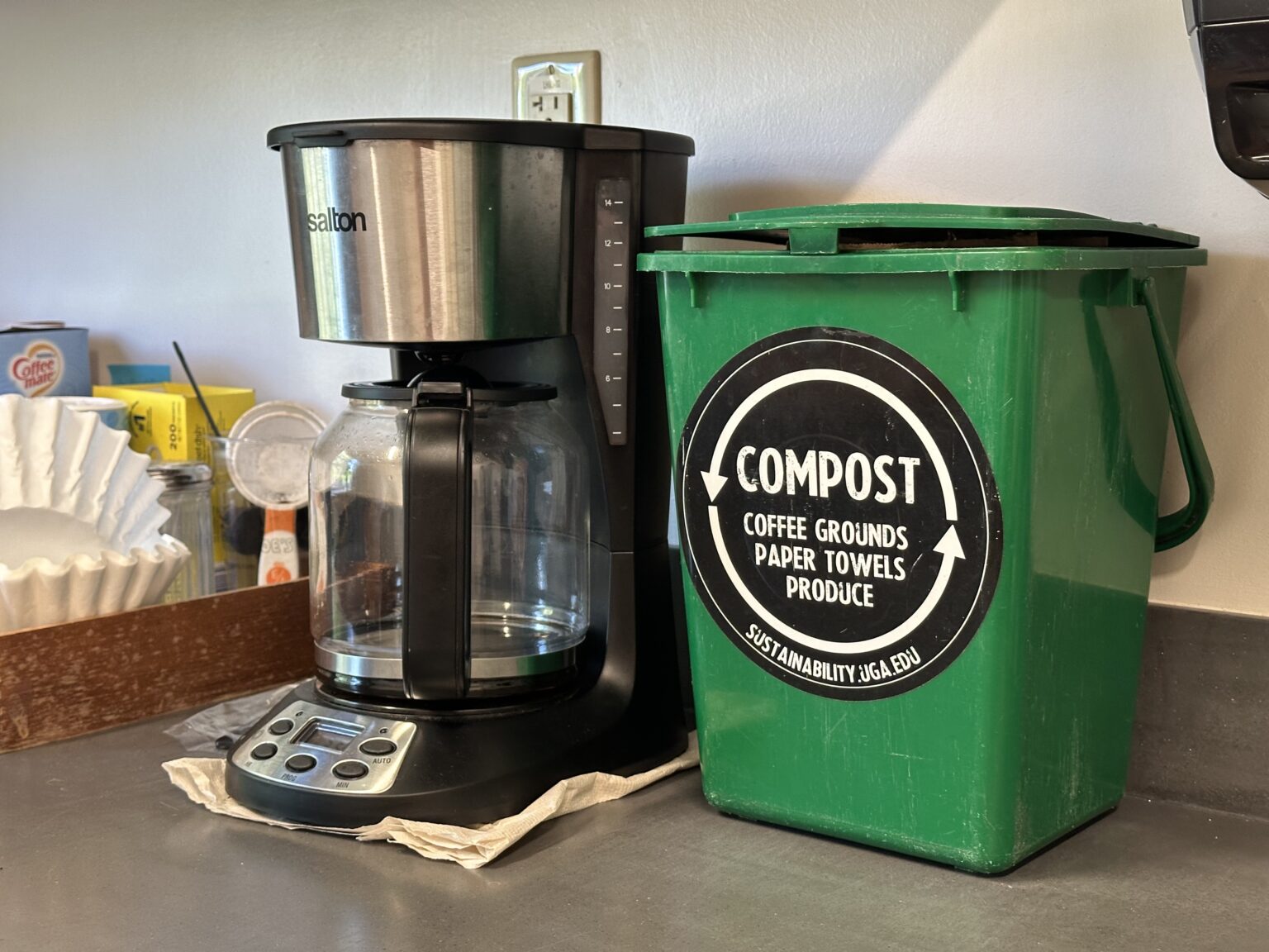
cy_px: 476
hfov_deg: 39.7
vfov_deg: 30.3
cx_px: 634
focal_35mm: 48
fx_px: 1760
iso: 200
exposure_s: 1/40
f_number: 1.78
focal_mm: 6.86
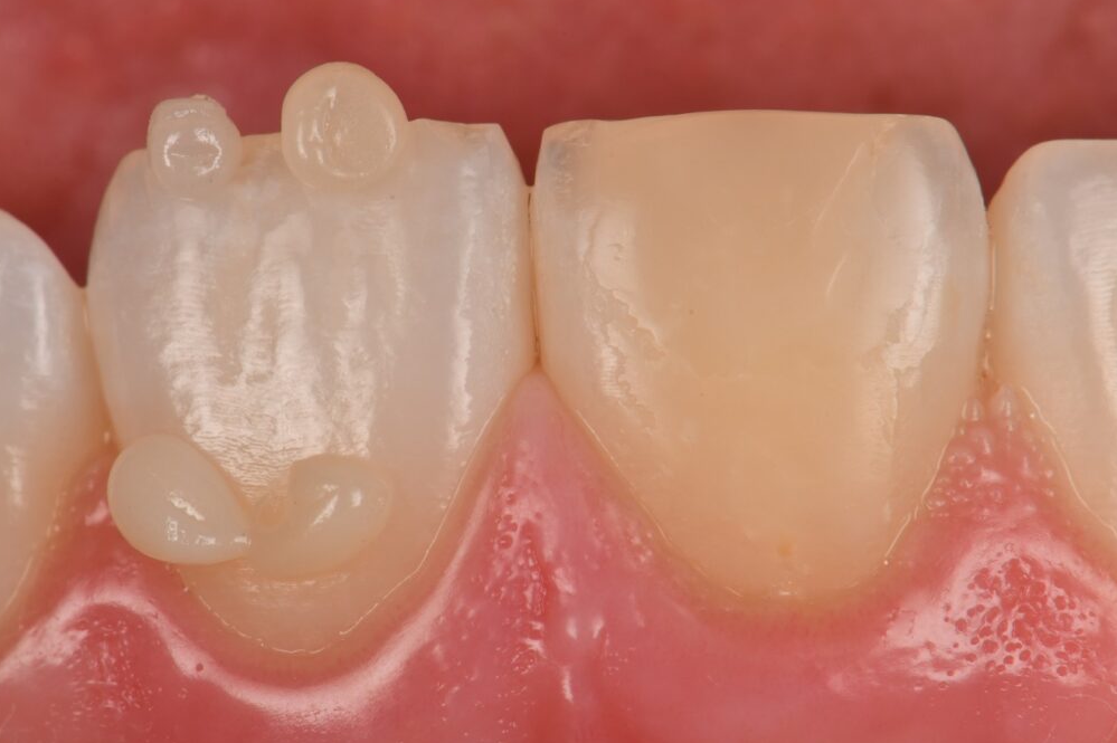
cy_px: 369
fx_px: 4993
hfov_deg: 12.8
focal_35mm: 161
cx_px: 565
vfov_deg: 8.5
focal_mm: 105
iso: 200
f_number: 32
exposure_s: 1/160
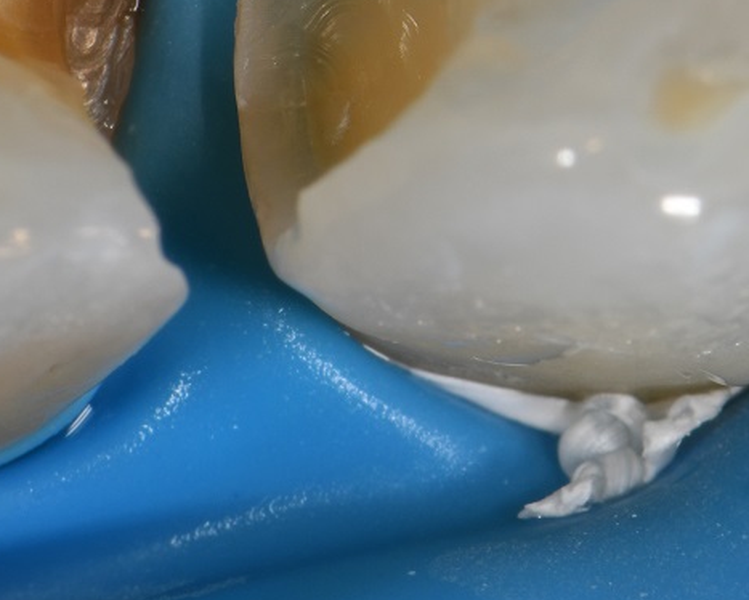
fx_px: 9447
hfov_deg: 4.5
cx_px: 447
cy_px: -107
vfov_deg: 3.6
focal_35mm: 426
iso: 200
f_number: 32
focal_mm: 105
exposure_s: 1/160
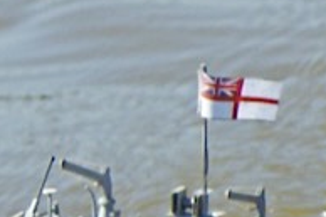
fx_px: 16114
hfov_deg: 1.2
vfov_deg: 0.8
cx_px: -328
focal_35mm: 1781
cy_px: 291
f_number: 11
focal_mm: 180
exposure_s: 1/500
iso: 400
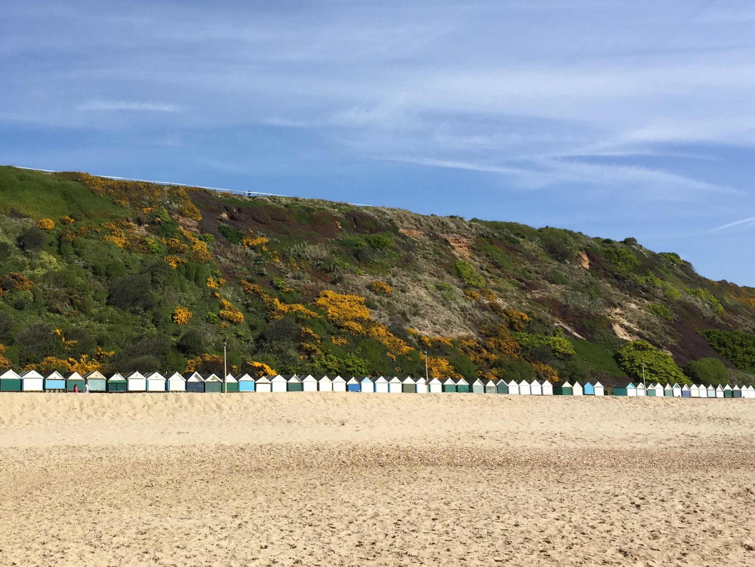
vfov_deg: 36.8
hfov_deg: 47.4
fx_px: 851
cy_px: 265
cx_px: 280
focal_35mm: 39
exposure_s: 1/2475
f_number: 2.2
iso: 32
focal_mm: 4.15
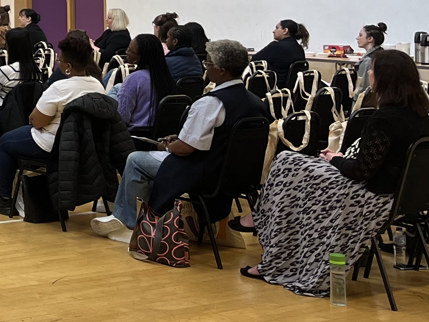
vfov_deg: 14.9
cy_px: -96
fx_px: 1178
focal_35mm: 95
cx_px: -312
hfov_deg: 17.3
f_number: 1.6
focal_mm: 5.1
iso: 64
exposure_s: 1/100
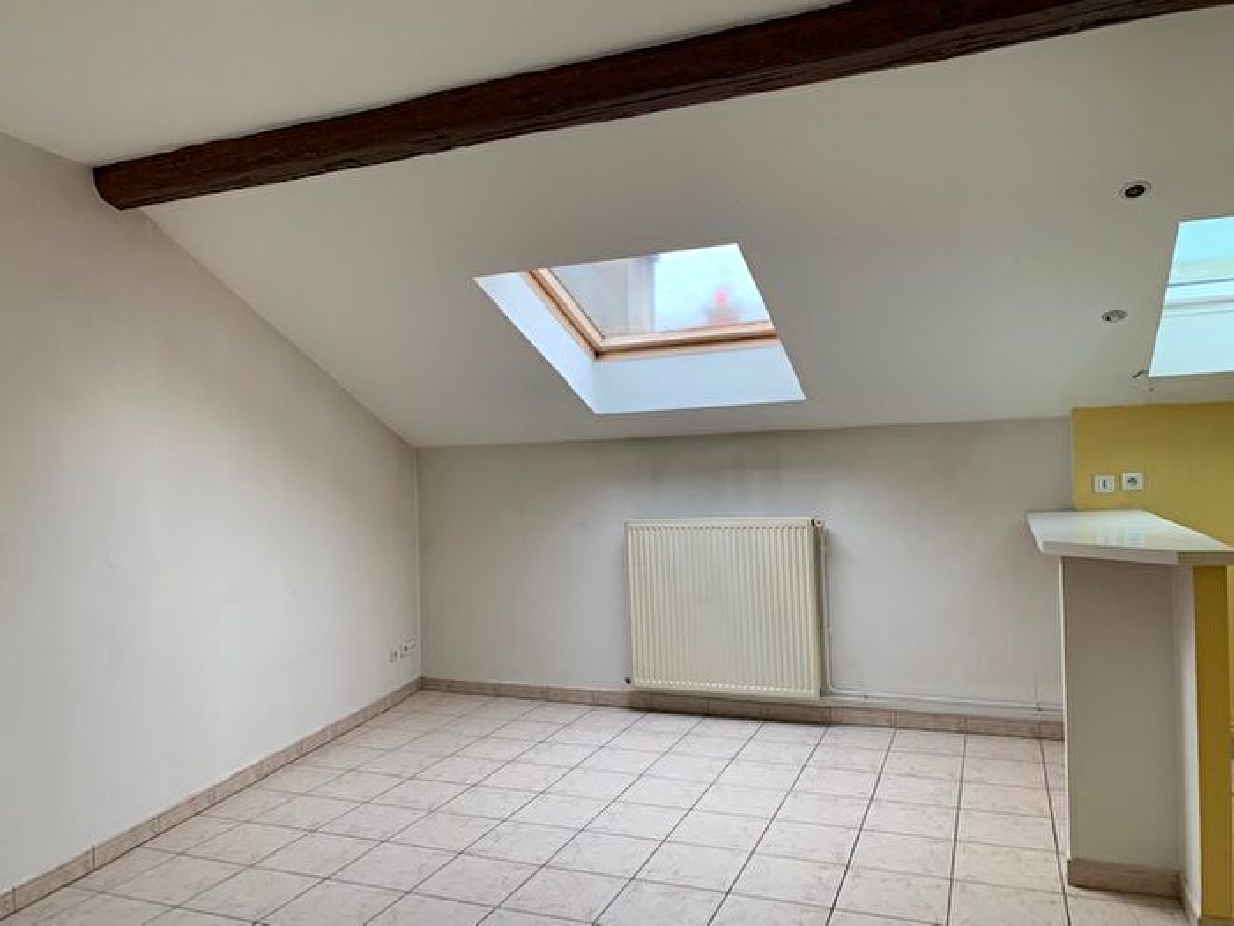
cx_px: 617
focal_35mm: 26
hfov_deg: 67.3
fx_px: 927
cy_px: 463
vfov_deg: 53.1
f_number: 1.8
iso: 80
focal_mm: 4.25
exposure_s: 1/121
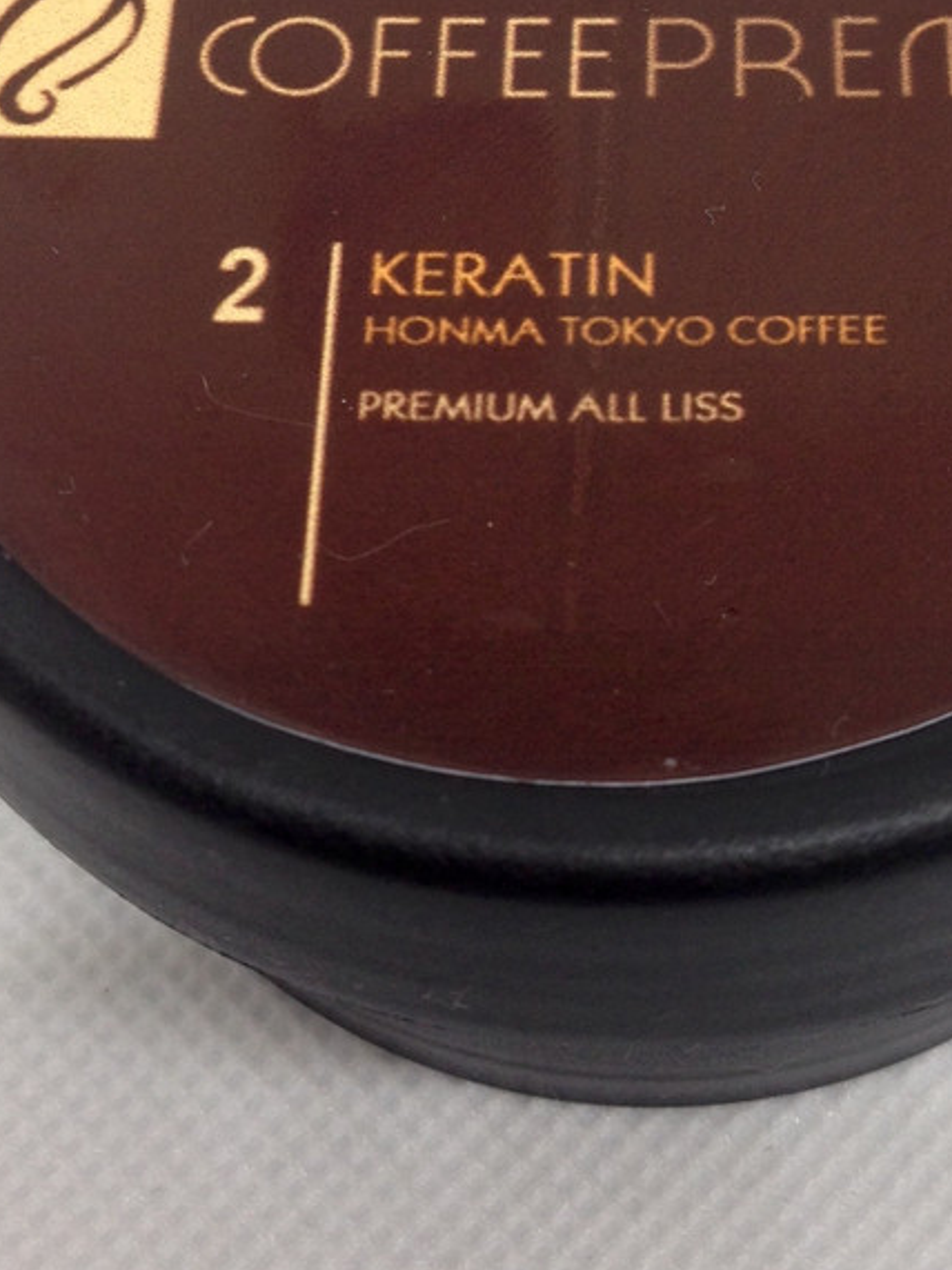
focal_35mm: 74
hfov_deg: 19.8
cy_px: 369
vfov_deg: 26.1
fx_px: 2715
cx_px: 663
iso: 50
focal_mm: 4.12
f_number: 2.4
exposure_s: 1/40
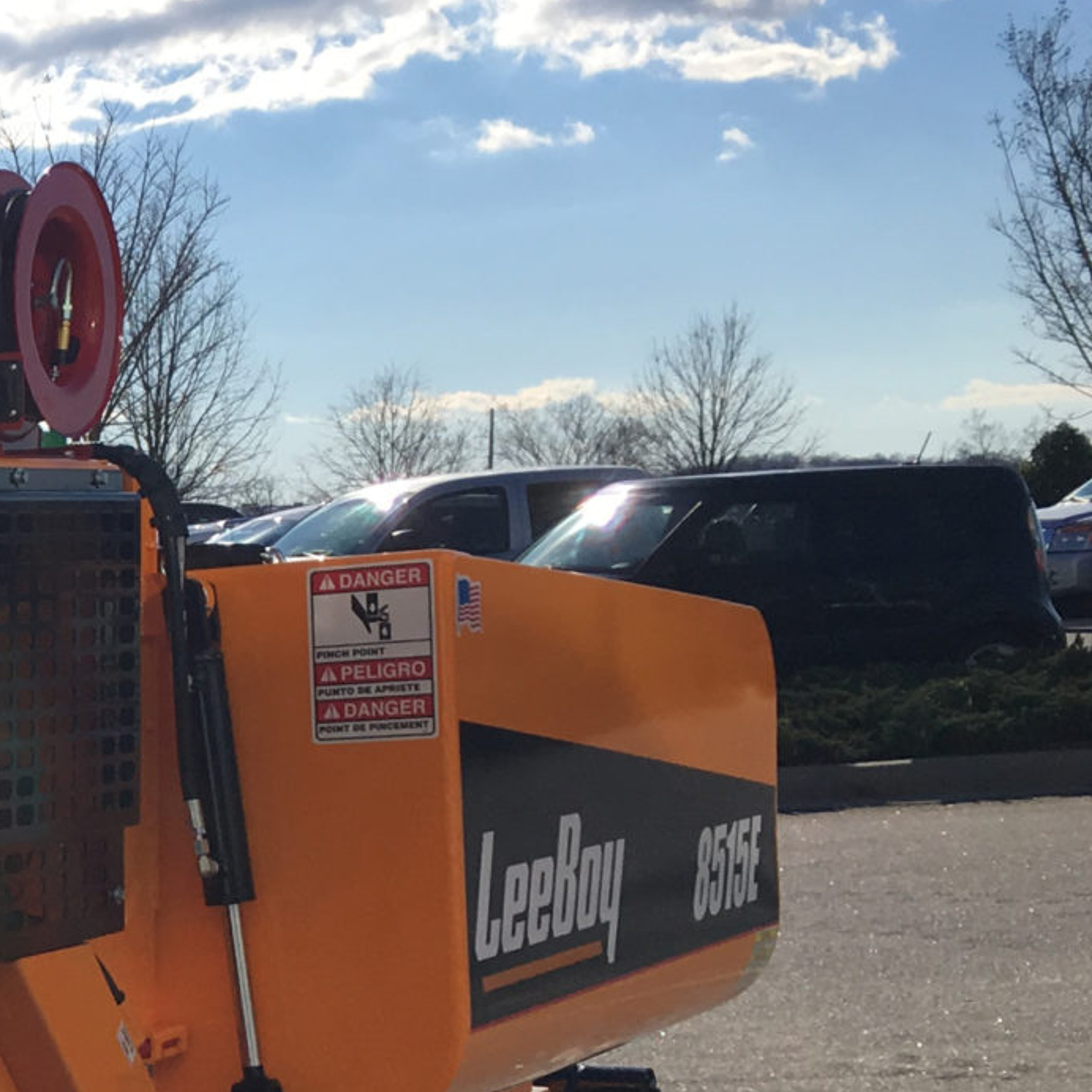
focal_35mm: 95
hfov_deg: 15.9
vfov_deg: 18.0
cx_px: -792
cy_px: 1007
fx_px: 3391
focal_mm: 4.15
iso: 25
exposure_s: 1/2481
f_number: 2.2
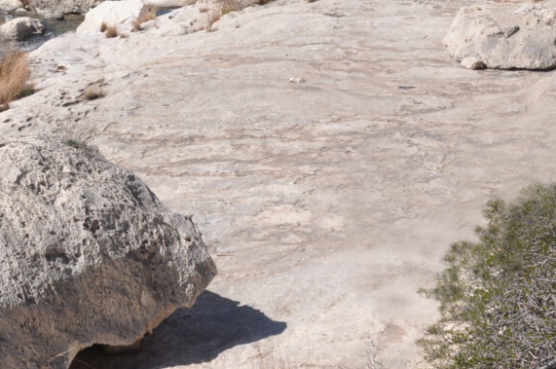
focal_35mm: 121
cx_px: -73
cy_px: -67
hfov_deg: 16.4
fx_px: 1866
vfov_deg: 11.1
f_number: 11
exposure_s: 1/500
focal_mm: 30
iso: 400
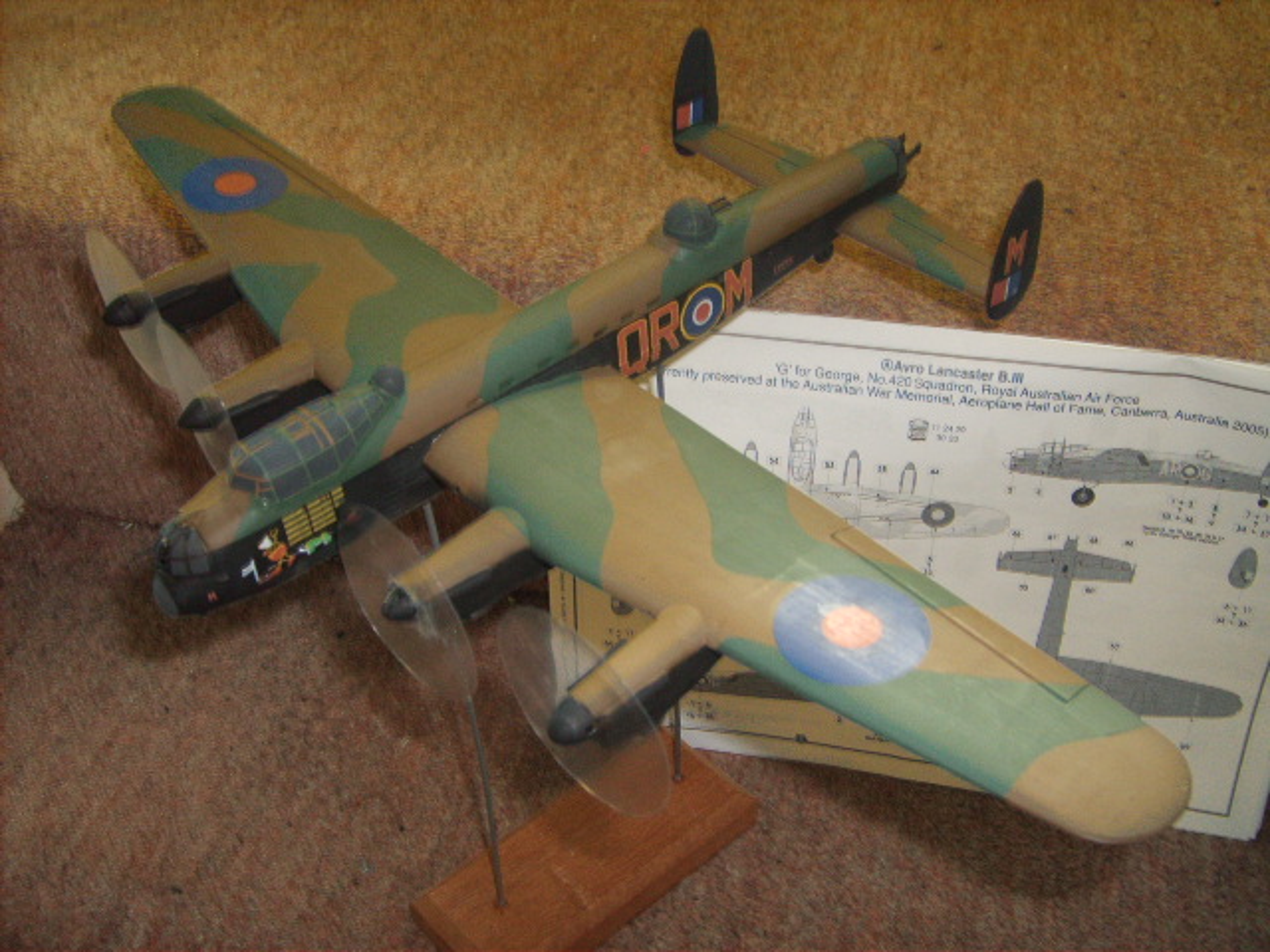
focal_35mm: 35
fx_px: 1284
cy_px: 476
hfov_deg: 52.6
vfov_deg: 40.7
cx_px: 635
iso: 100
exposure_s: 1/45
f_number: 2.8
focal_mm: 5.8
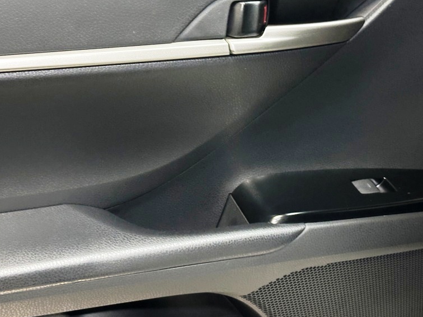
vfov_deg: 22.5
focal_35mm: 65
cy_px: 124
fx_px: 794
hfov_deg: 29.8
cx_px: 242
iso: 640
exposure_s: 1/30
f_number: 1.78
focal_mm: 6.86
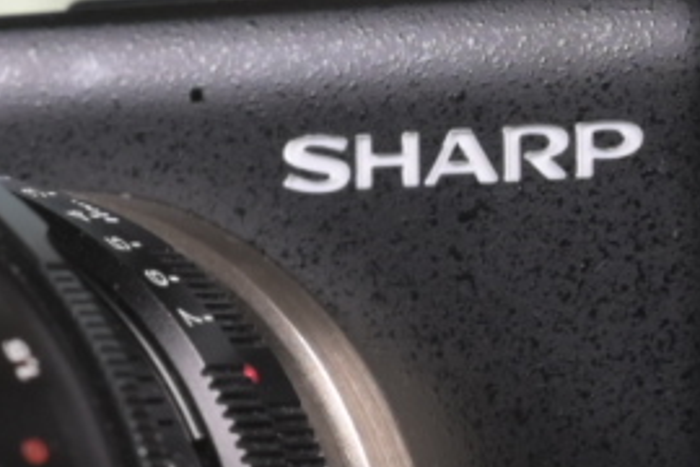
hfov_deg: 6.5
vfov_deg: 4.4
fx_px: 6066
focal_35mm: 312
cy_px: 737
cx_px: -423
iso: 640
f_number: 5
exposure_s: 1/320
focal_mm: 35
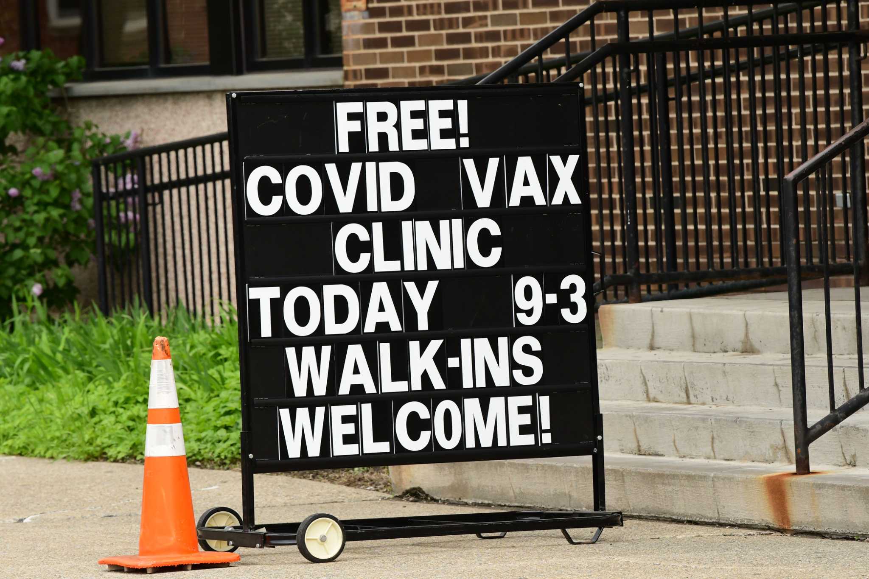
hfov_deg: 6.9
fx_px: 7241
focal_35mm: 300
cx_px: 434
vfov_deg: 4.6
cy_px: 290
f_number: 7.1
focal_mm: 200
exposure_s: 1/640
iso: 1000
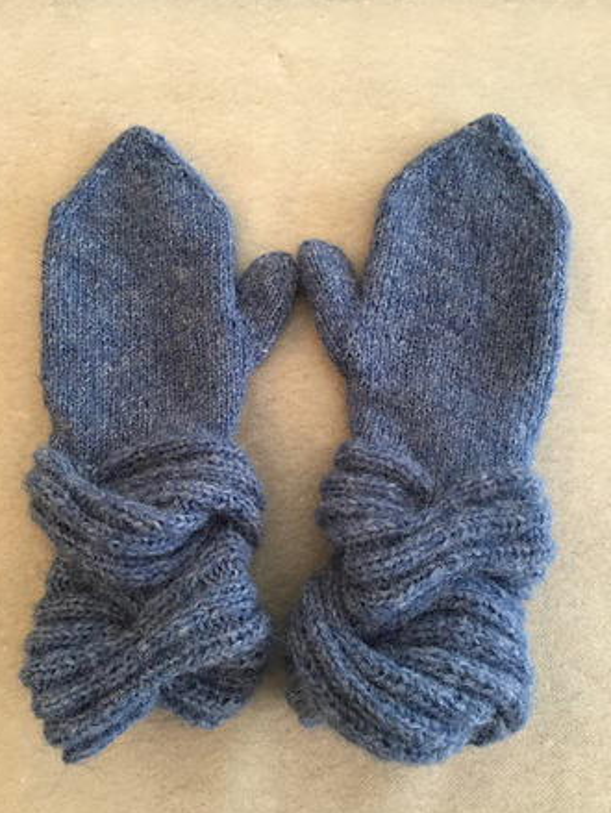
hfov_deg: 43.0
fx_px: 776
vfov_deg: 55.3
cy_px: 394
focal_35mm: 33
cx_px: 306
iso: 125
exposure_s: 1/8
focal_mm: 4.15
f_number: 2.2
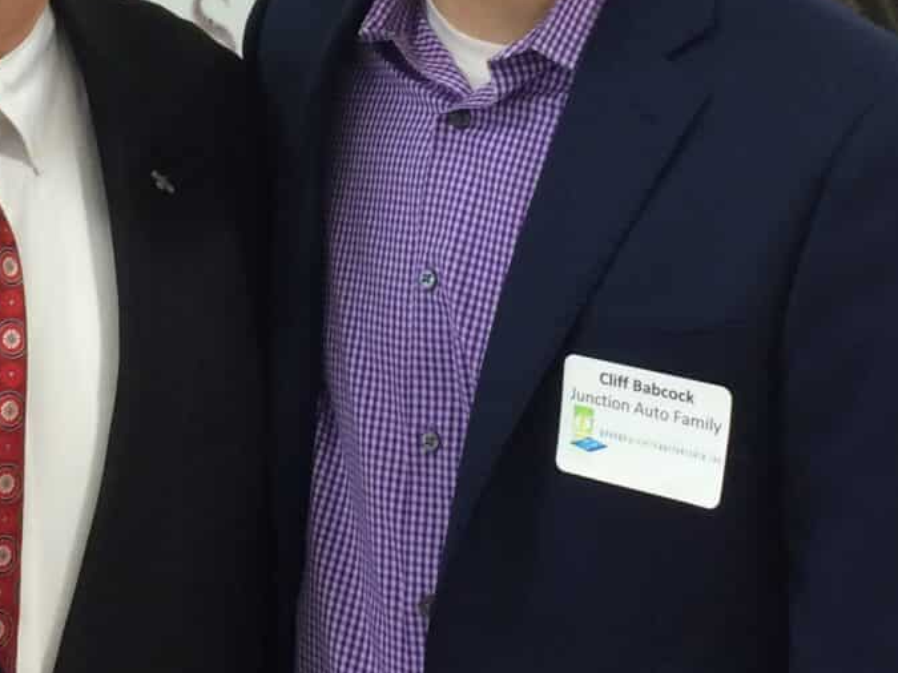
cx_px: 172
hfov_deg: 22.0
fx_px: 2282
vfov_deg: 16.4
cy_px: -35
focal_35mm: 88
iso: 80
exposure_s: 1/30
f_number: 2.2
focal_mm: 4.15
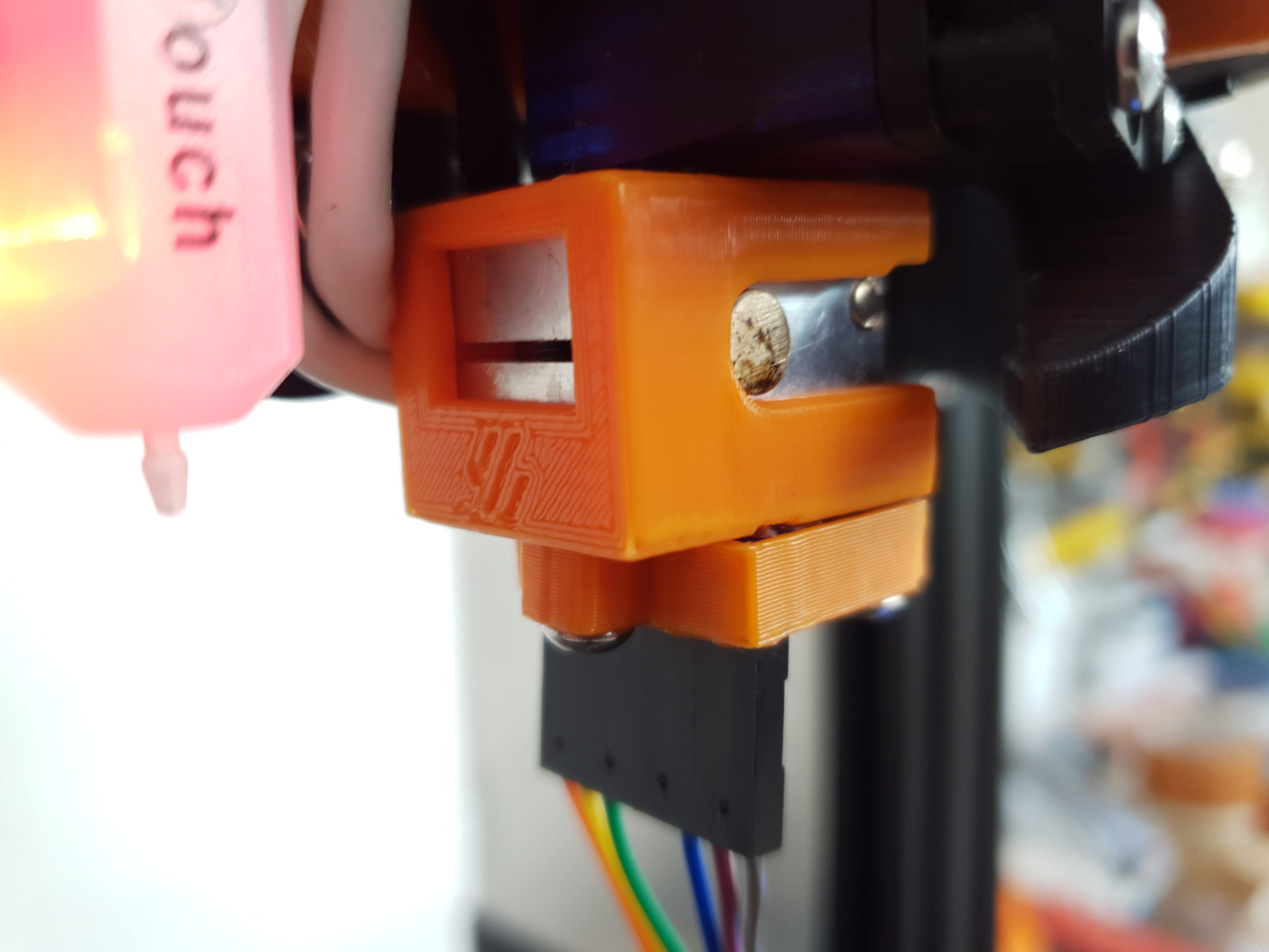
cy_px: 476
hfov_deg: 67.3
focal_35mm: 26
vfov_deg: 53.1
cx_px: 634
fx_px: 953
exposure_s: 1/50
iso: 80
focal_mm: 4.3
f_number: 1.5
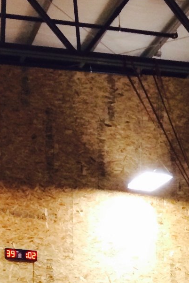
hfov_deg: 12.4
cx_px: 273
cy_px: 447
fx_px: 835
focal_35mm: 106
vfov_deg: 17.1
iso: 160
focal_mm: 4.12
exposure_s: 1/30
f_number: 2.2
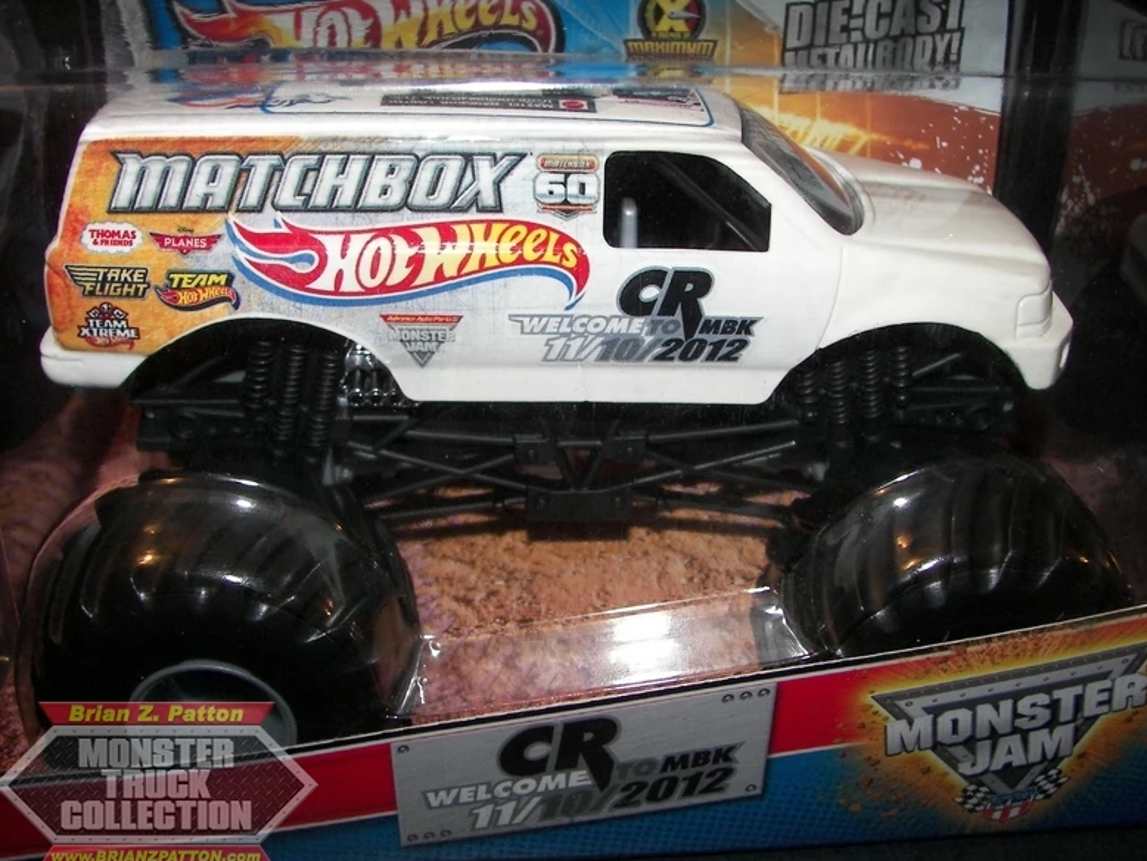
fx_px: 1226
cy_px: 426
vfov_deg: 38.7
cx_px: 584
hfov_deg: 50.1
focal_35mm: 37
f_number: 2.8
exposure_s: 1/30
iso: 100
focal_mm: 6
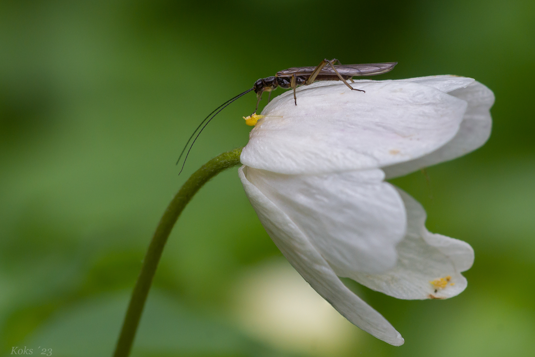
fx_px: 2972
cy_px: 178
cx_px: 268
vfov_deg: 6.9
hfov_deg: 10.3
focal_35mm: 200
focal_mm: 200
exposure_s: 1/40
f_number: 11
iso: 640
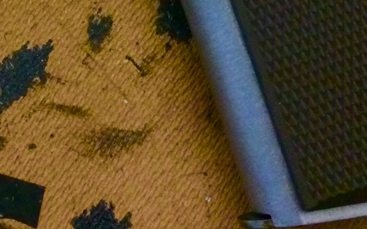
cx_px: -11
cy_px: -130
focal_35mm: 106
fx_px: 1060
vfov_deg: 11.7
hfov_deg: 19.0
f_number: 2.2
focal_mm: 4.15
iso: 320
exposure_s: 1/15
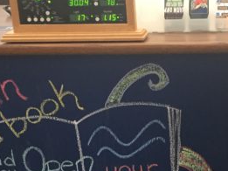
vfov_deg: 14.7
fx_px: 659
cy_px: 153
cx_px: 237
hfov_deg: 19.0
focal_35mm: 100
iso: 125
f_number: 2.2
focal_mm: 4.15
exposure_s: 1/30
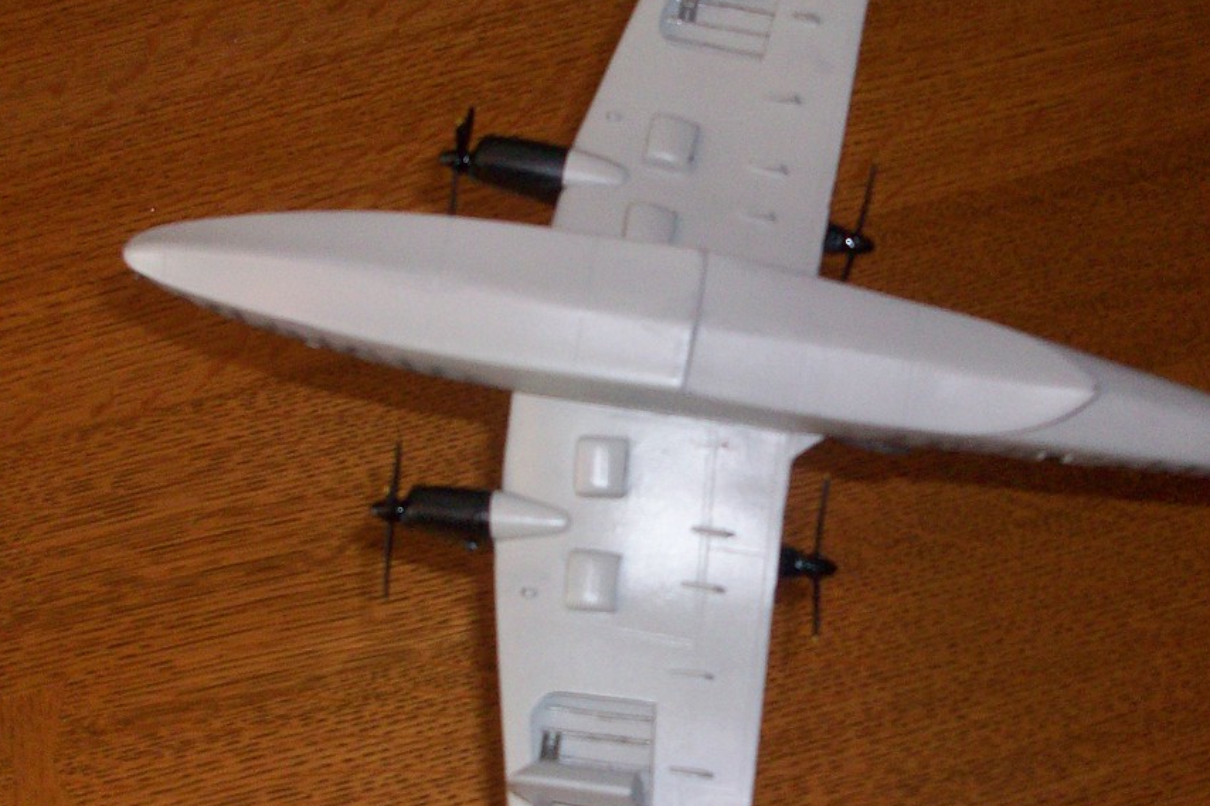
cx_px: 638
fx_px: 1781
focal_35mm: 53
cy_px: 416
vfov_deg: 25.5
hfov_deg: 37.5
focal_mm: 5.7
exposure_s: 1/60
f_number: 2.8
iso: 160
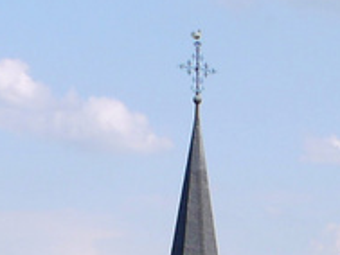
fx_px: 2093
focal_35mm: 213
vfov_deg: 6.4
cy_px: 772
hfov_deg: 9.3
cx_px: 221
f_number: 7.1
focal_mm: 14
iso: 100
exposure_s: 1/320
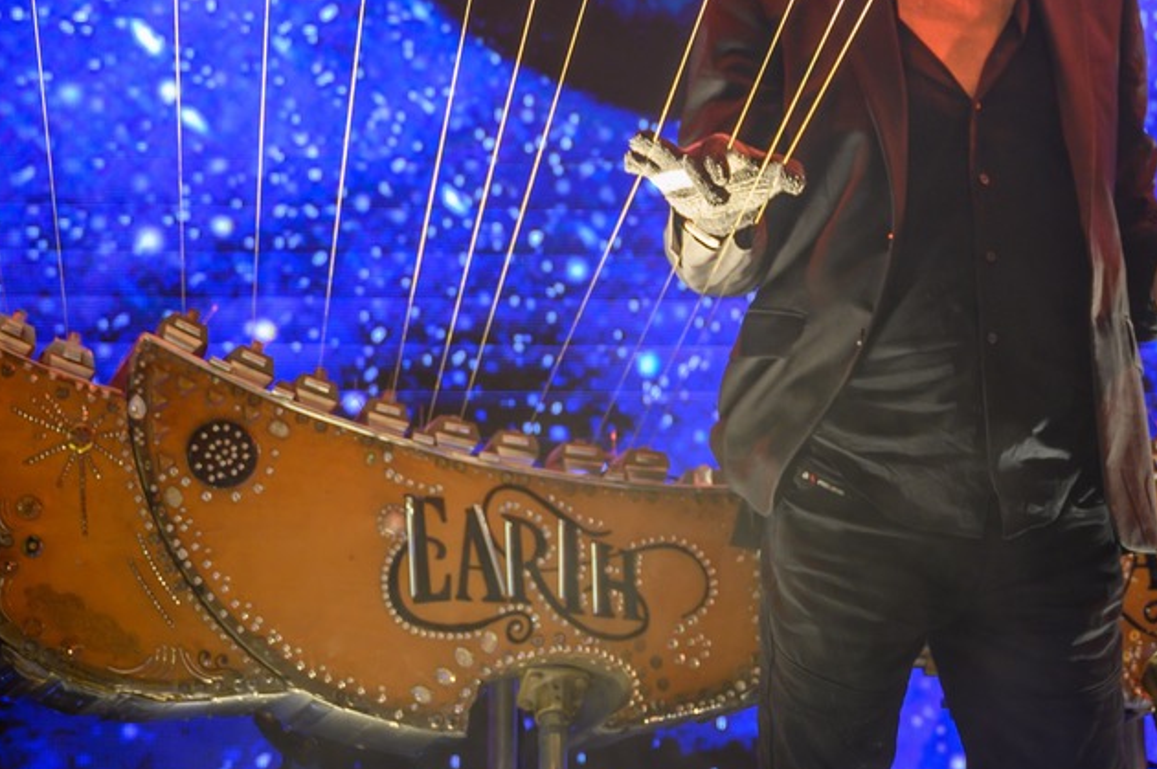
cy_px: 51
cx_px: 839
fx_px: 3918
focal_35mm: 122
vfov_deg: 11.1
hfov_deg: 16.7
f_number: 2.8
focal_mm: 60
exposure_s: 1/125
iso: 400
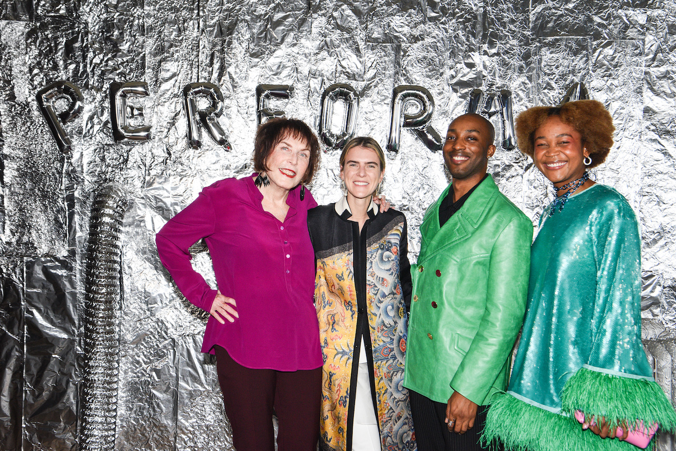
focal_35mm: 40
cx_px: 338
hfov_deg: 48.4
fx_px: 751
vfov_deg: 33.4
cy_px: 226
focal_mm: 40
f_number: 10
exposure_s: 1/250
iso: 1600
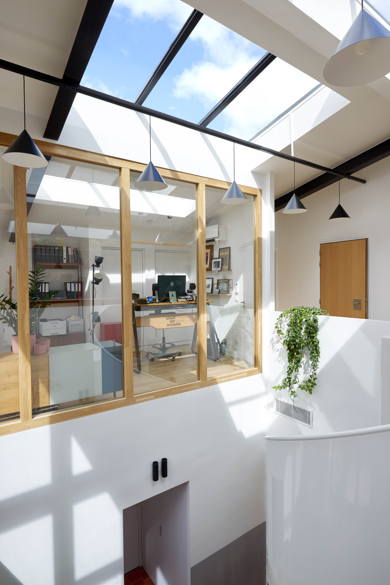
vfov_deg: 84.0
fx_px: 325
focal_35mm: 20
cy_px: 292
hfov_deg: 62.0
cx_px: 195
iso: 100
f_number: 13
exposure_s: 1/80
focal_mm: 20
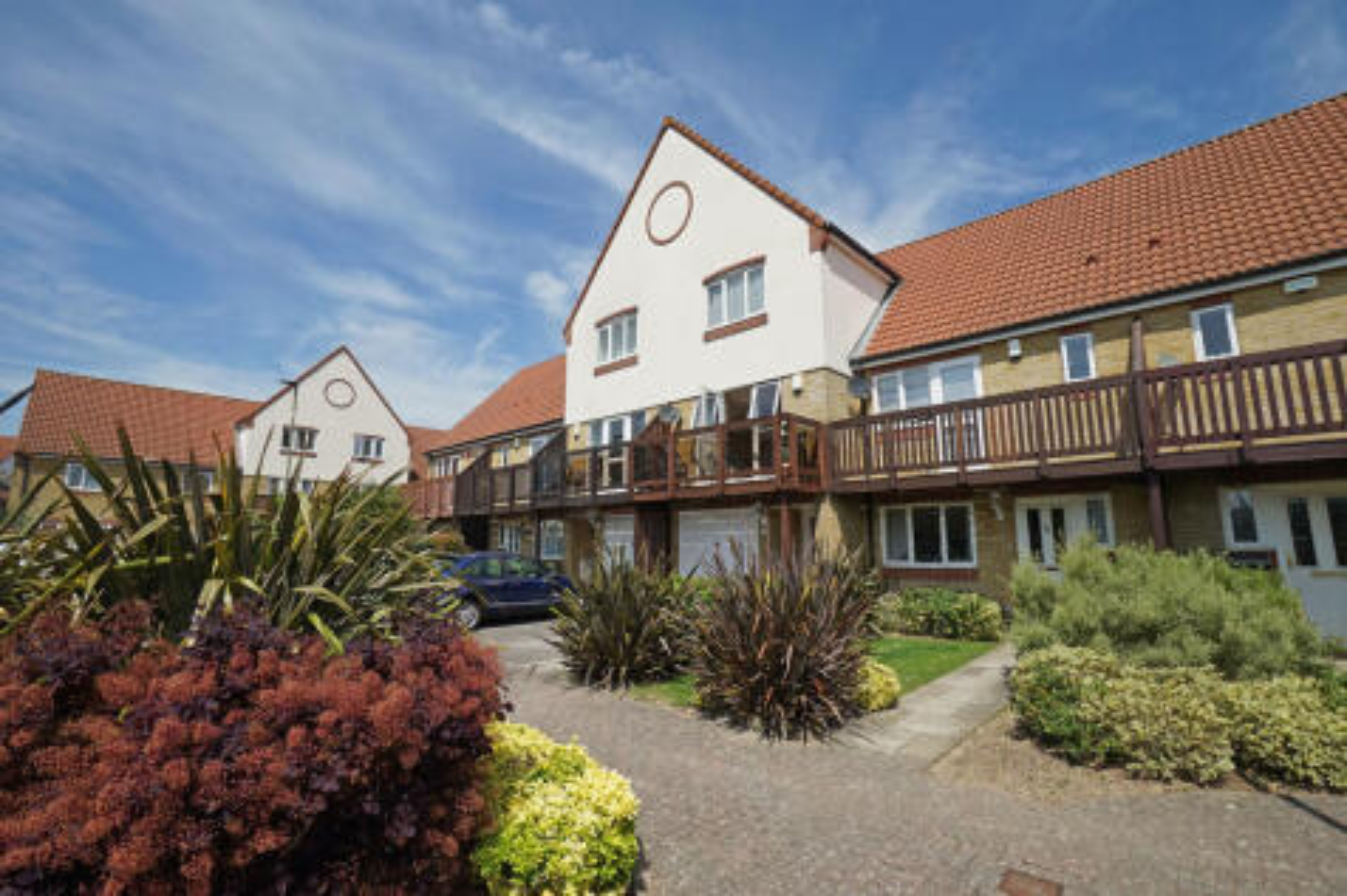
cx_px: 674
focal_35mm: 15
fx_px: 561
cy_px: 448
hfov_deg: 100.4
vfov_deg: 77.3
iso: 100
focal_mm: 10
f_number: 13
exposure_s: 1/160
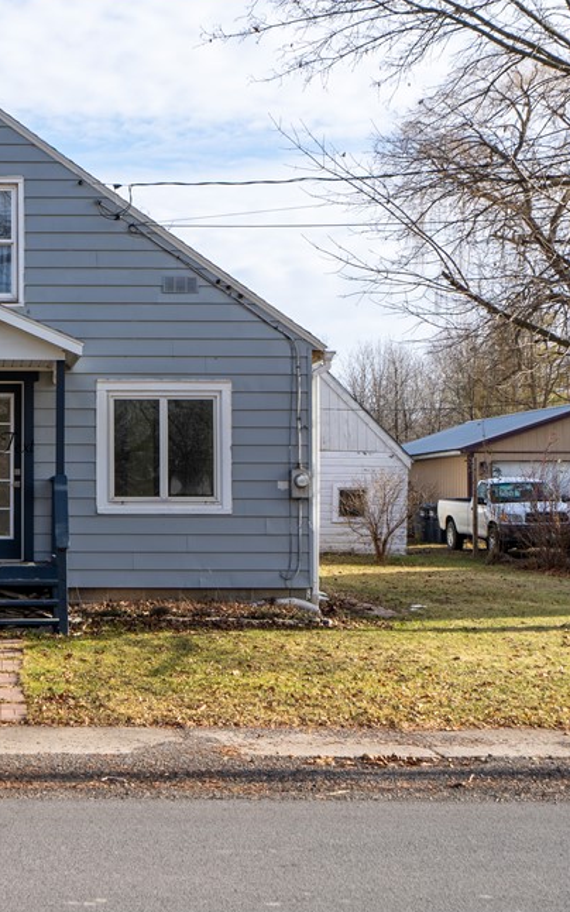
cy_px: 449
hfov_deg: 21.0
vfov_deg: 34.0
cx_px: 17
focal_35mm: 60
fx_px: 1491
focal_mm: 35
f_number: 9
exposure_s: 1/125
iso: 100
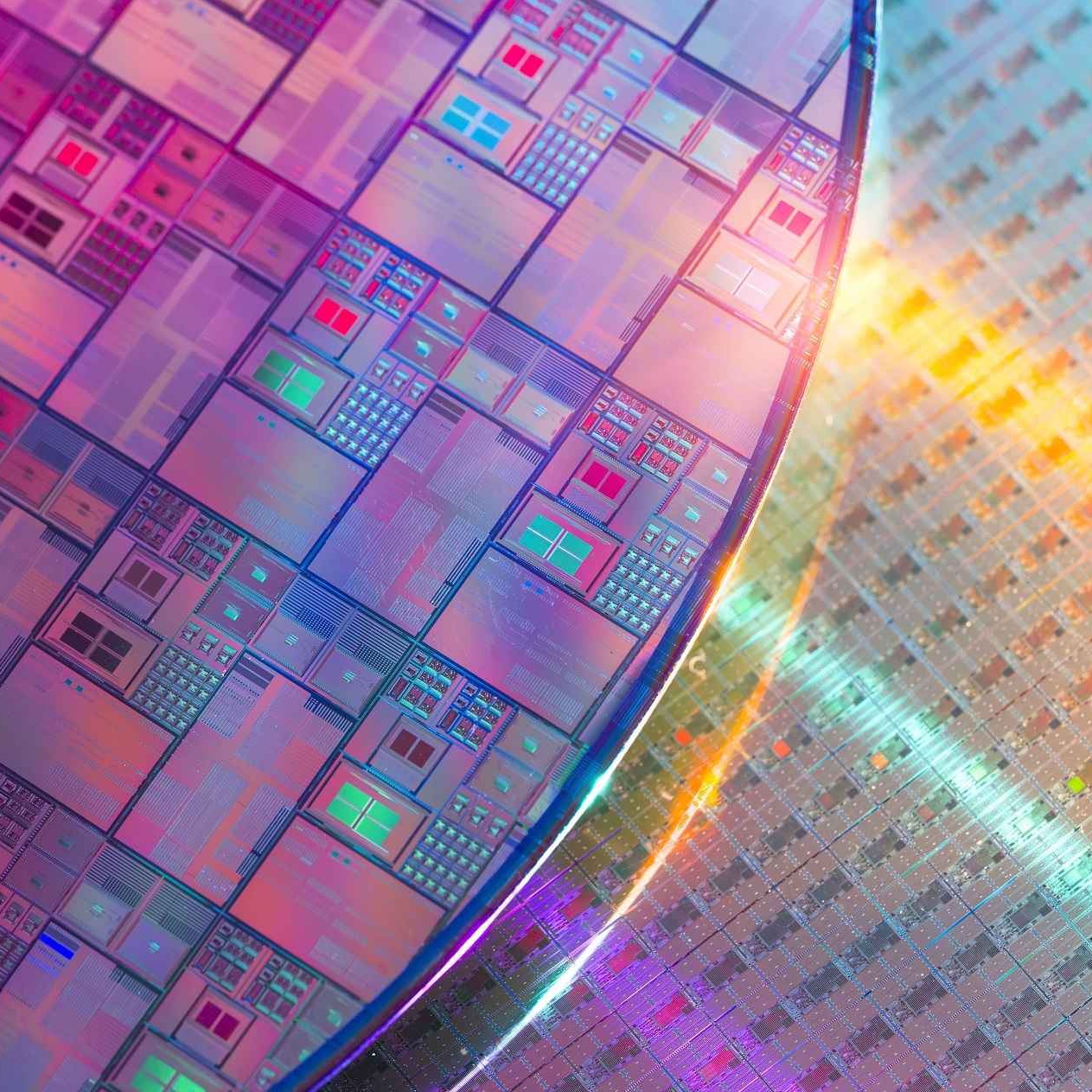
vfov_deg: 15.2
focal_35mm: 115
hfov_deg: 15.1
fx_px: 4104
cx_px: 456
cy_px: 546
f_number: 8
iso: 200
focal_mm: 90
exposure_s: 1/25
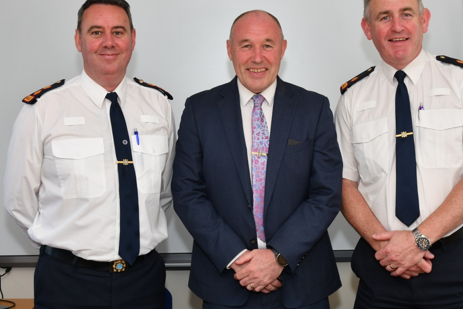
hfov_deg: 38.1
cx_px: 257
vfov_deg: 26.0
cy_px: 133
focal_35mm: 52
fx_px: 669
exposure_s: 1/60
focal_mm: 30
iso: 320
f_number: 6.3
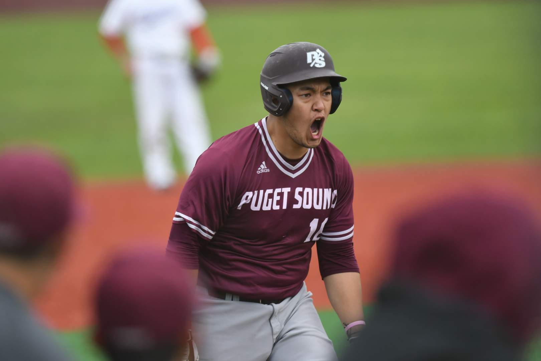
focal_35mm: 450
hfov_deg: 4.6
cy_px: 180
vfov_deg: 3.1
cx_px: 270
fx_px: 6762
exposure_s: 1/3200
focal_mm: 300
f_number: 2.8
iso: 640
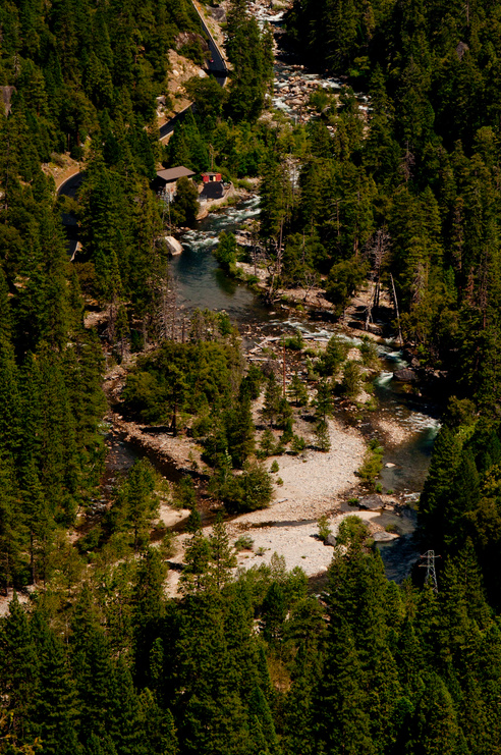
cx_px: 254
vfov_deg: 11.7
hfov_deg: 7.8
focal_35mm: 175
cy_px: 208
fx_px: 3663
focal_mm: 80
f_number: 8
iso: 640
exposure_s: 1/4000
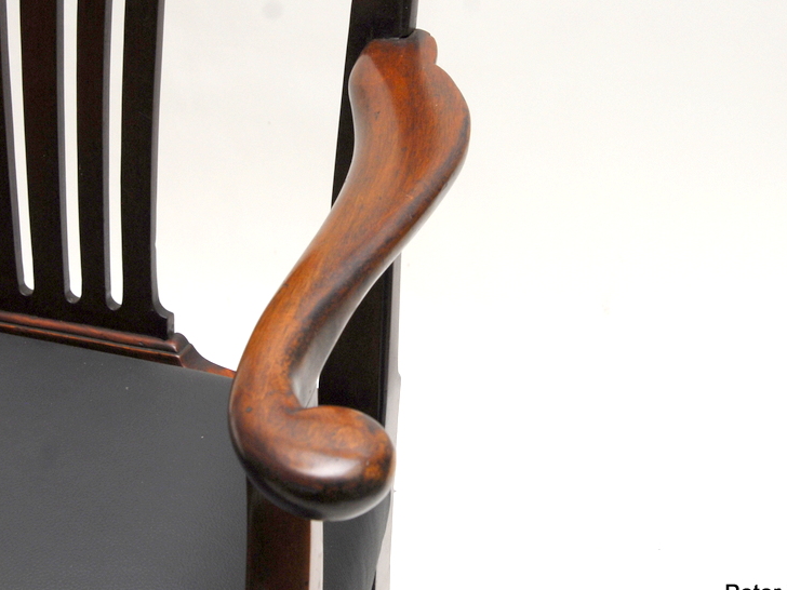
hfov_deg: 26.4
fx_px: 1678
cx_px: 379
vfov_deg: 19.9
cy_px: 199
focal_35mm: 74
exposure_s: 1/80
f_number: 8
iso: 200
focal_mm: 31
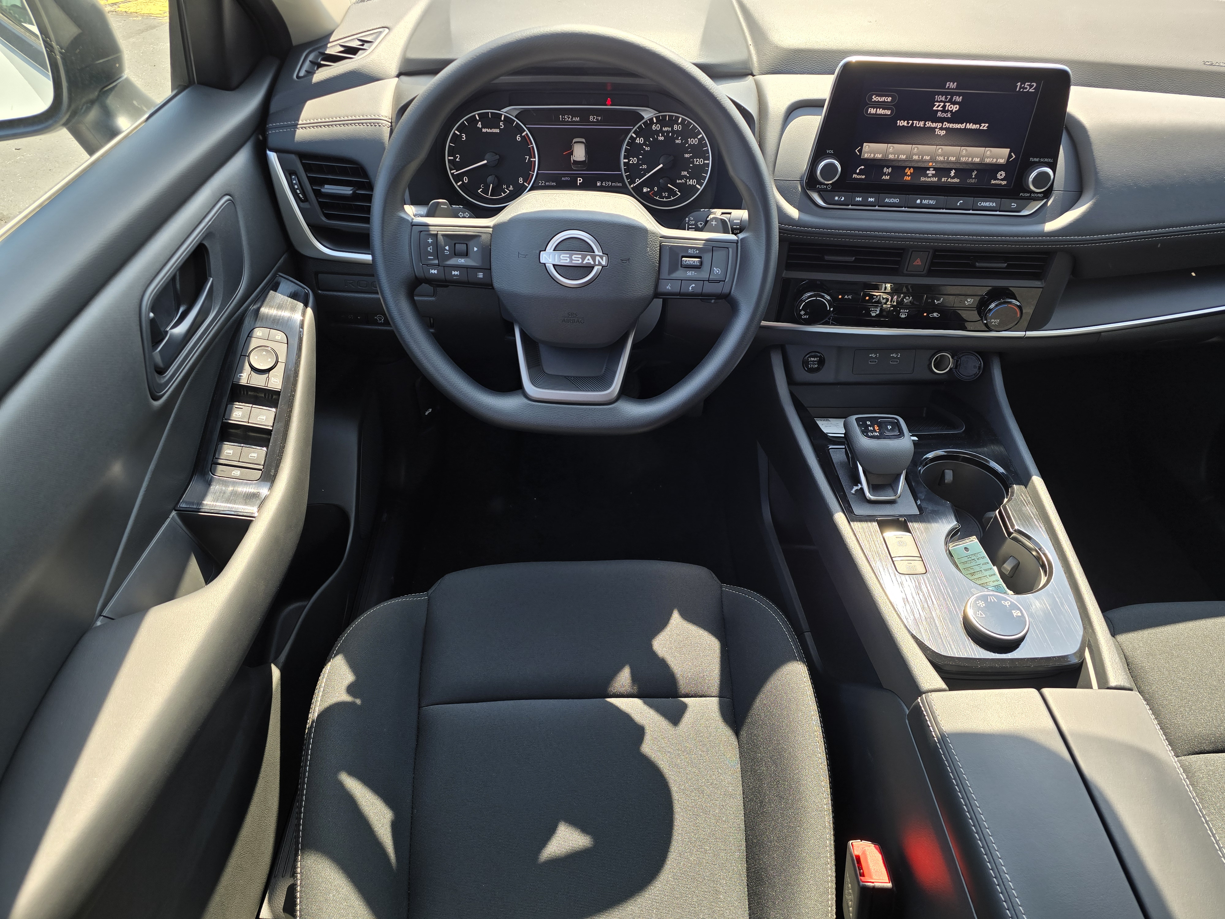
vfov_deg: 58.9
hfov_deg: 73.9
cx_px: 612
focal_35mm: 23
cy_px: 460
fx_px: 814
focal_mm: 6.3
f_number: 1.7
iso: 32
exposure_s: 1/180
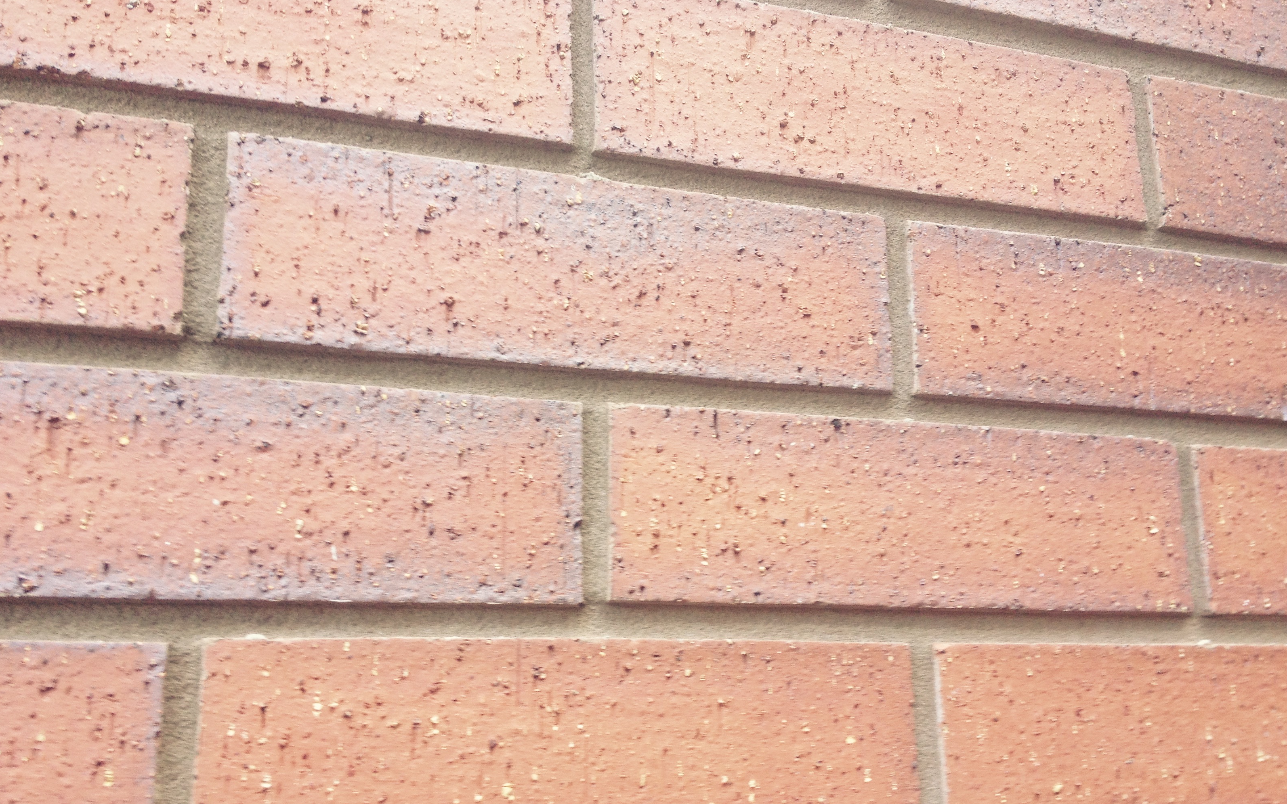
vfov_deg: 33.5
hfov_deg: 51.5
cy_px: 490
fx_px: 1333
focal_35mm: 38
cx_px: 635
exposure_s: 1/60
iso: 50
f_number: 2.4
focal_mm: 4.28
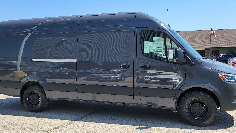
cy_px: 70
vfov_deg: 36.7
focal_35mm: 32
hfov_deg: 61.0
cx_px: 118
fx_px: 200
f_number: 1.8
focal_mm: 5.4
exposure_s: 1/1453
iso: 40
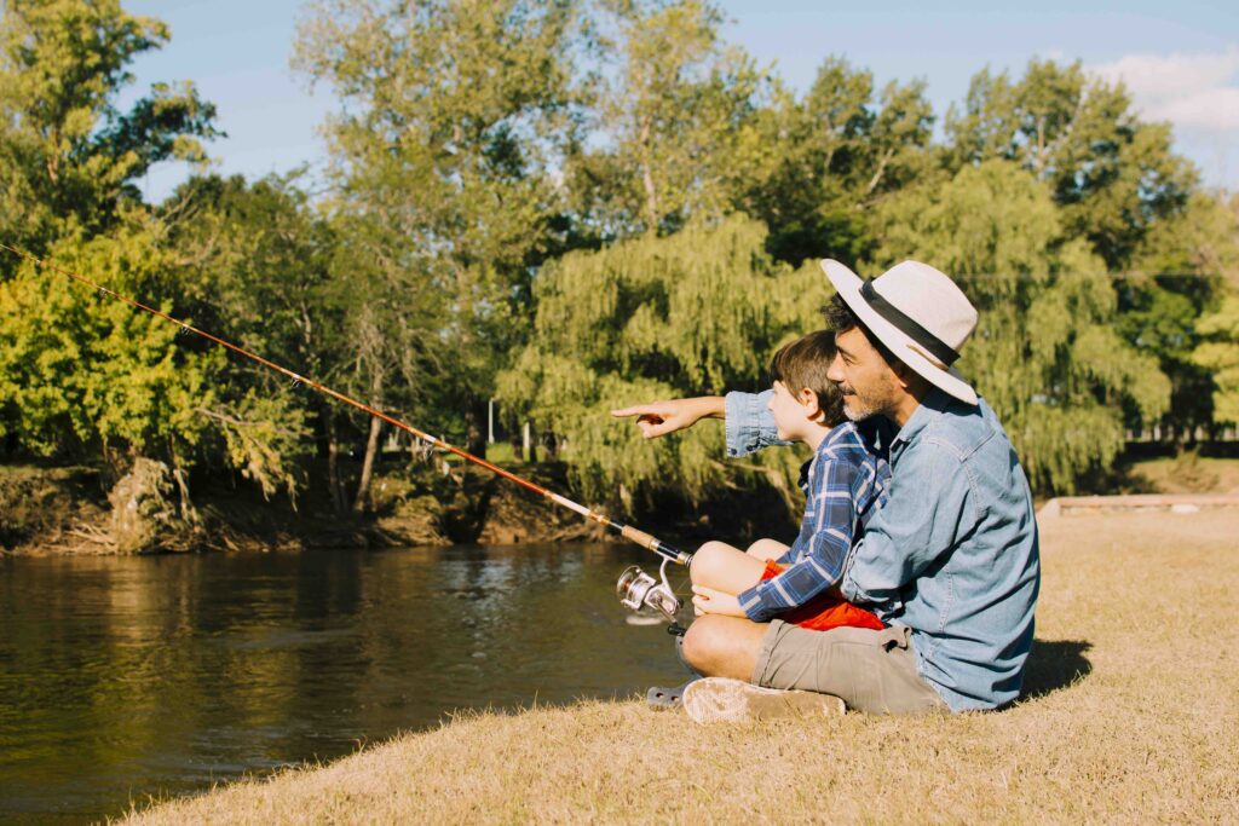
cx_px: 620
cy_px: 413
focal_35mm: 52
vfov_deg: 25.8
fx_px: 1807
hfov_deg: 37.8
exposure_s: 1/1000
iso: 100
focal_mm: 35
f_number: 3.5
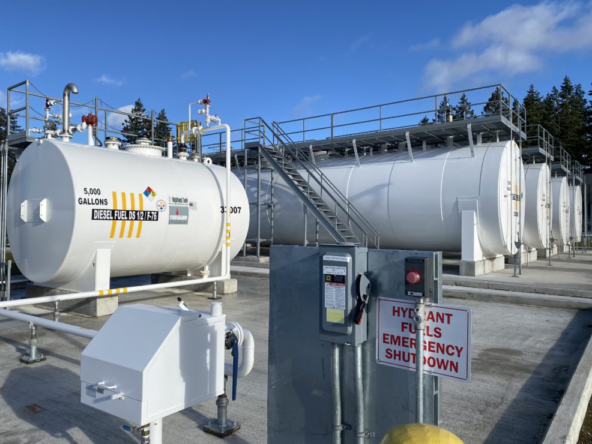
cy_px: 223
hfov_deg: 65.3
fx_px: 462
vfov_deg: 51.4
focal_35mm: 27
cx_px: 296
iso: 32
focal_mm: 4.25
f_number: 1.8
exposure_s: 1/3984
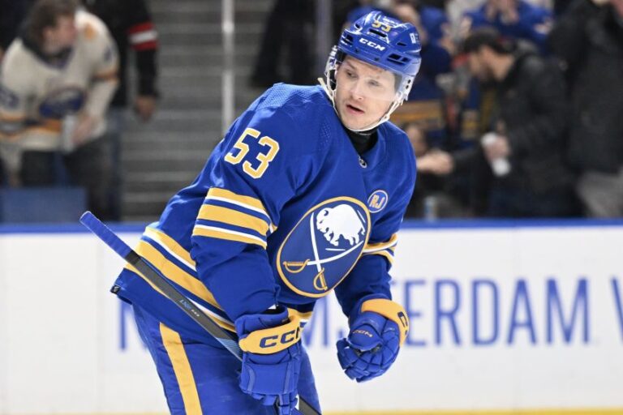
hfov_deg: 14.7
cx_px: 312
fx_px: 2423
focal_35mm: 140
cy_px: 208
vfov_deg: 9.8
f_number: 3.2
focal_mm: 140
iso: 3200
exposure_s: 1/2000
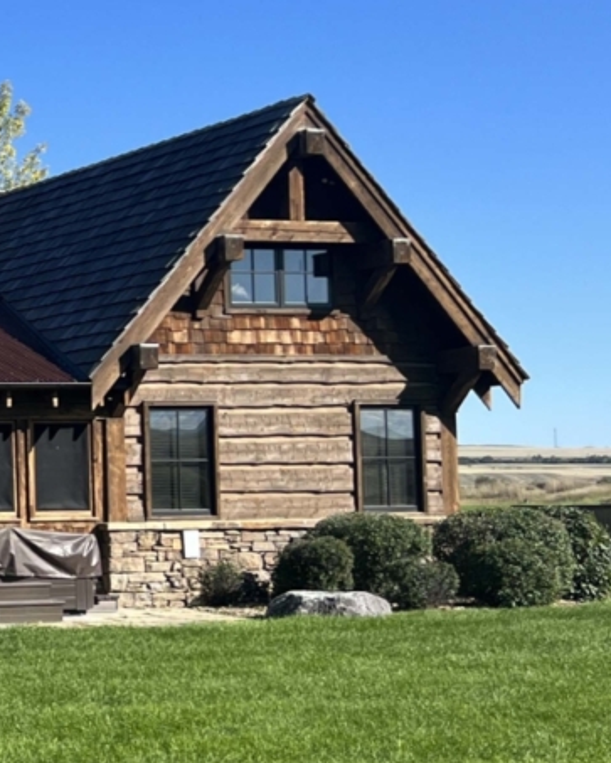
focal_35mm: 86
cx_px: -535
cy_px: 451
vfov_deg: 22.2
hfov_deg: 15.1
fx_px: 1942
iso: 50
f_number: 1.5
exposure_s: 1/2841
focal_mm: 5.7
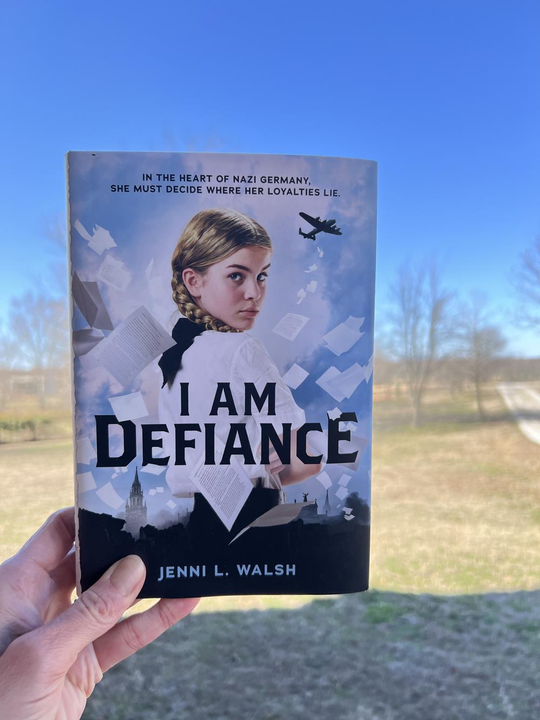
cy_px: 360
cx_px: 270
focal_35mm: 26
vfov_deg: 67.3
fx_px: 541
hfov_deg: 53.1
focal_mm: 5.7
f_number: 1.5
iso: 50
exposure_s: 1/902
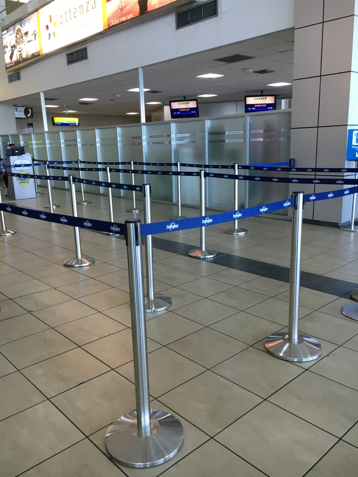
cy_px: 238
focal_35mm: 29
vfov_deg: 61.7
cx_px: 179
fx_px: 400
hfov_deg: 48.2
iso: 64
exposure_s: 1/30
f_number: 2.2
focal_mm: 4.15
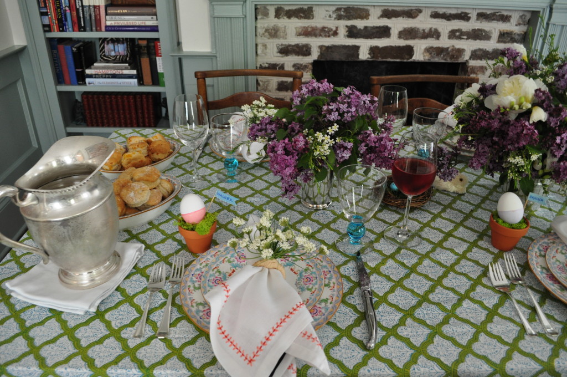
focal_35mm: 27
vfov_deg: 47.8
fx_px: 425
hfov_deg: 67.4
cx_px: 284
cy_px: 188
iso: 800
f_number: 6.3
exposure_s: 1/13
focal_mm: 18
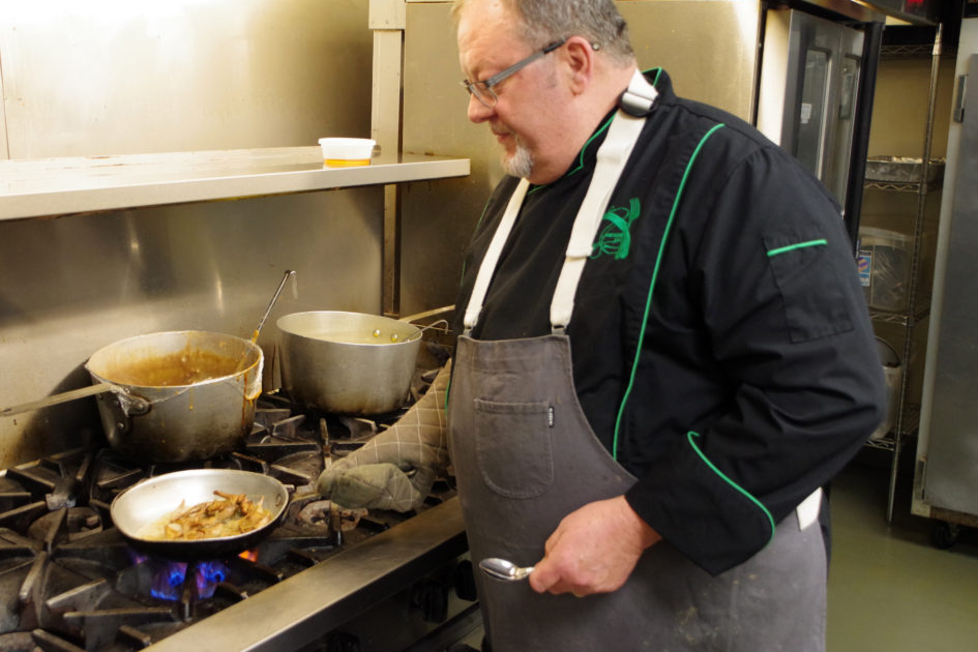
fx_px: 1059
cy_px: 317
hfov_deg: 49.5
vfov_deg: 34.2
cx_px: 472
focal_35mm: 39
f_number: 4
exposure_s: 1/60
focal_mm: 24
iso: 1600
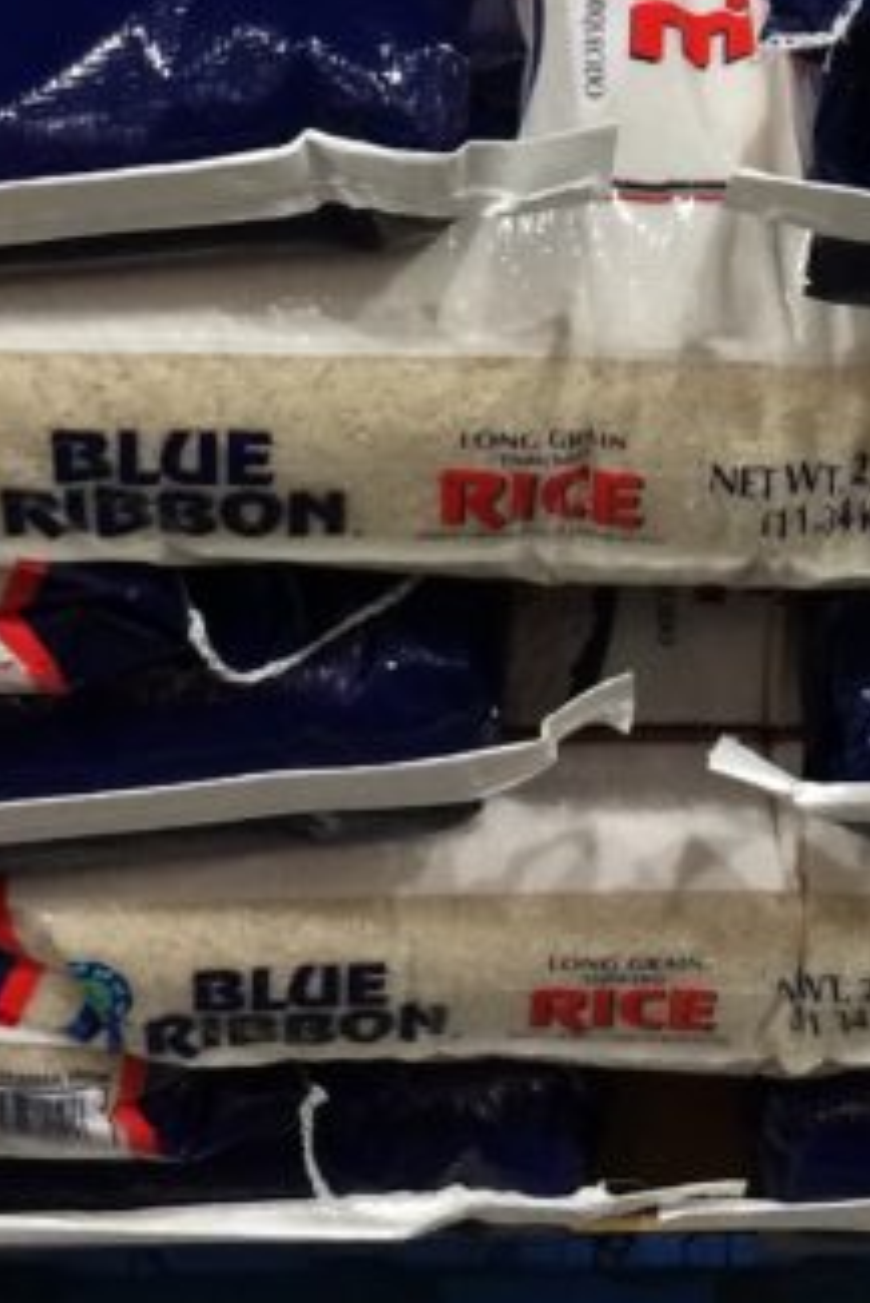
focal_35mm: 95
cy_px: -96
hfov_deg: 14.3
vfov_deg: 20.5
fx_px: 3440
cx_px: 790
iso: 80
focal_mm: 4.15
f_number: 2.2
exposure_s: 1/33
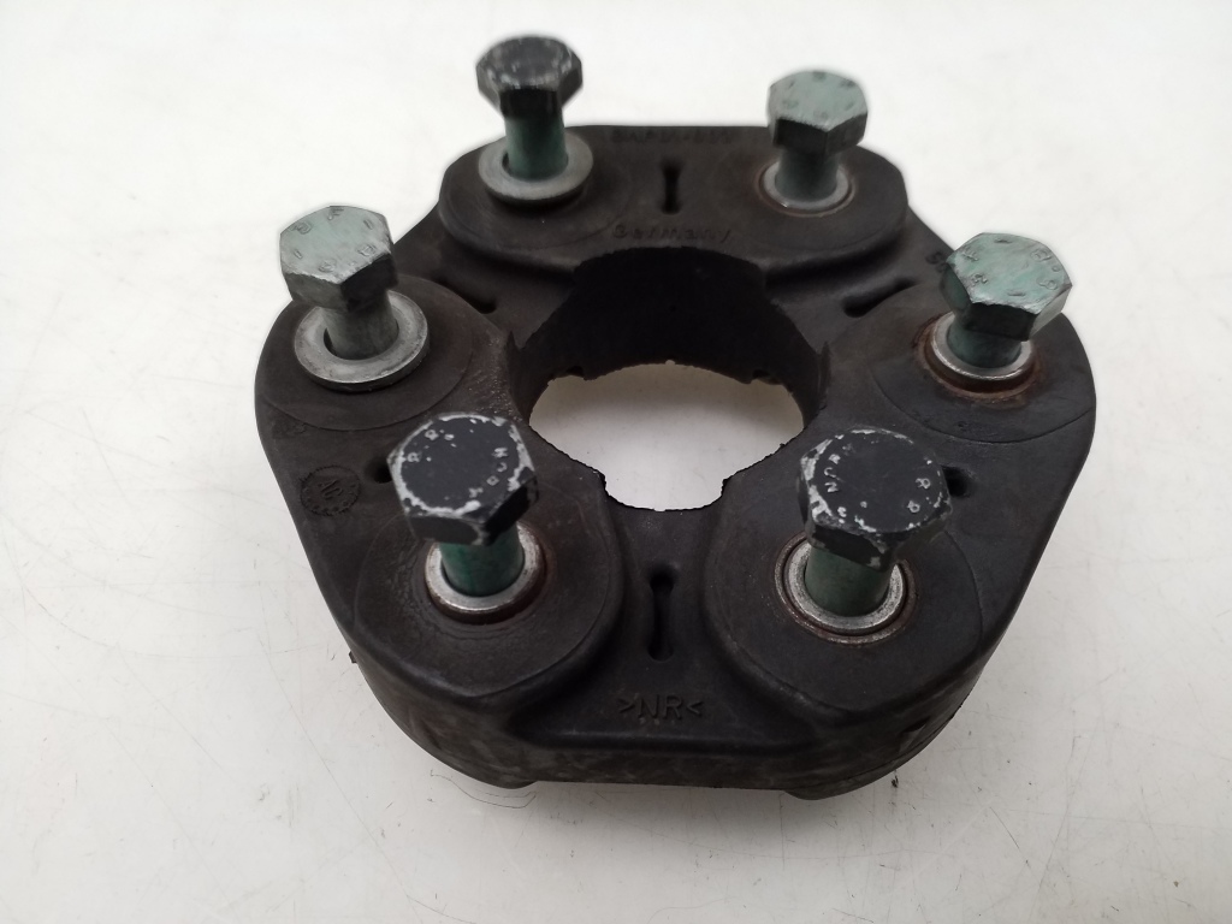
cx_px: 616
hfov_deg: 65.3
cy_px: 462
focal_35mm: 27
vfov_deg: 51.4
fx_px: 961
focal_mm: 3.6
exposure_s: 1/50
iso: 100
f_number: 1.9
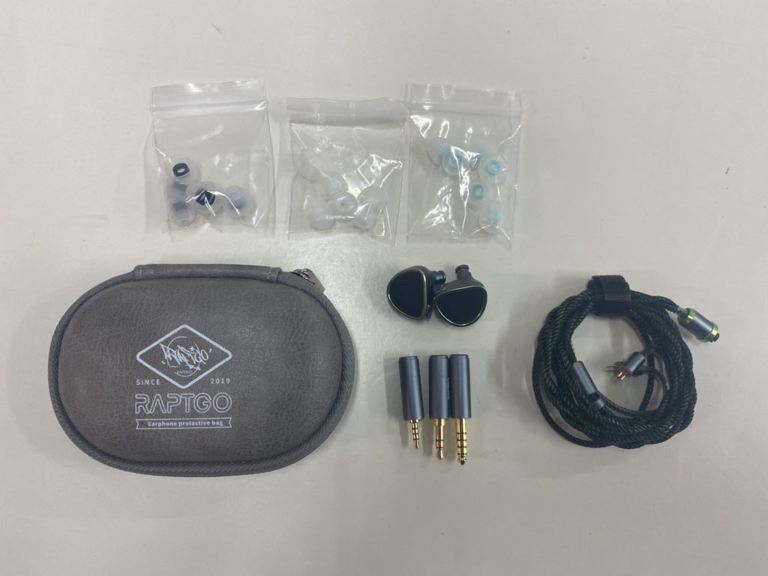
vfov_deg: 53.1
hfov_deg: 67.3
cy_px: 288
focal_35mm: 26
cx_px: 384
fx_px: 577
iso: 100
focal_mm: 4.25
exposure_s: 1/120
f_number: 1.8
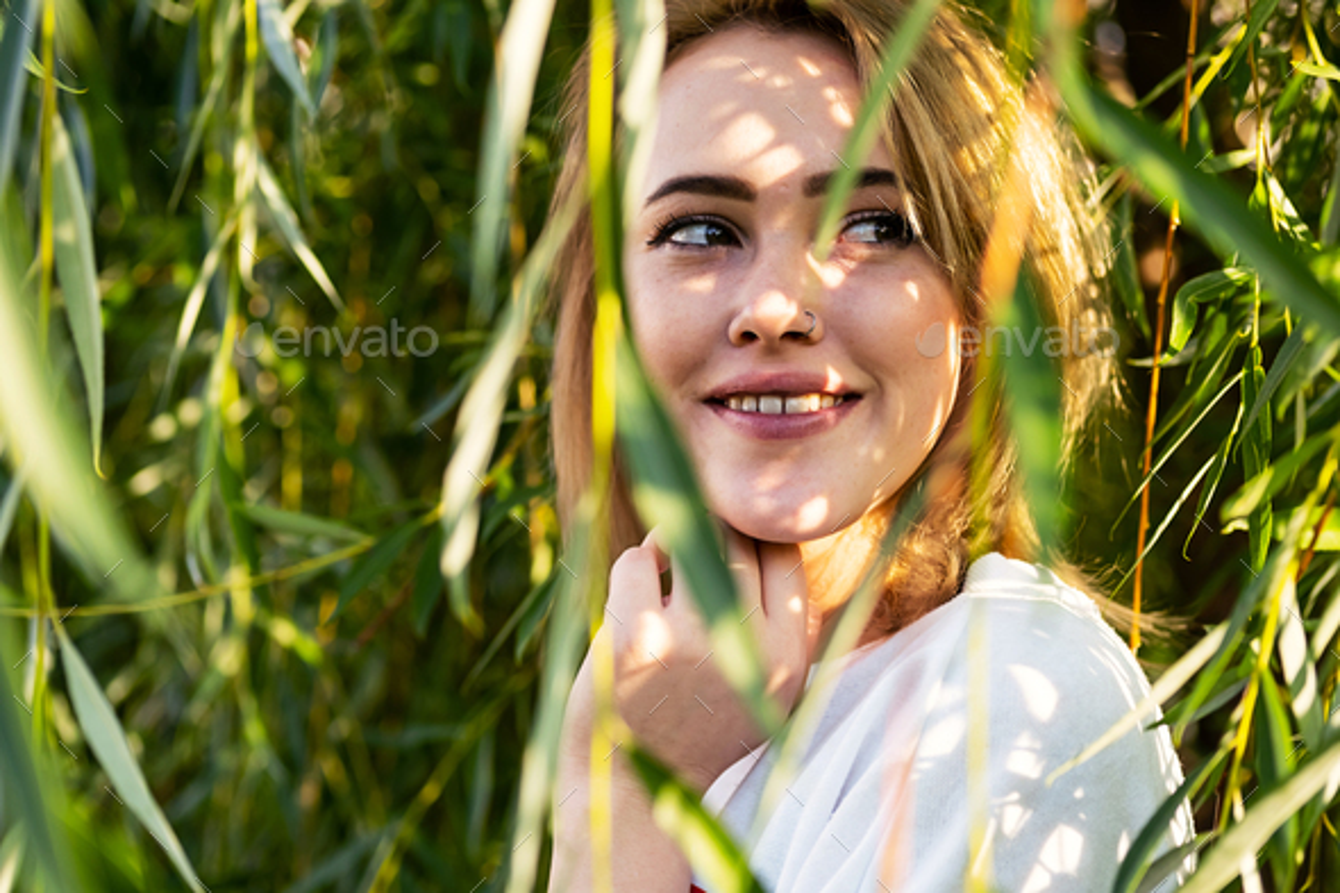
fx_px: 2791
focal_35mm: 75
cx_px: 670
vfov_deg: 18.2
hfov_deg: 27.0
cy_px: 446
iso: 250
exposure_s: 1/500
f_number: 2.8
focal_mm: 50
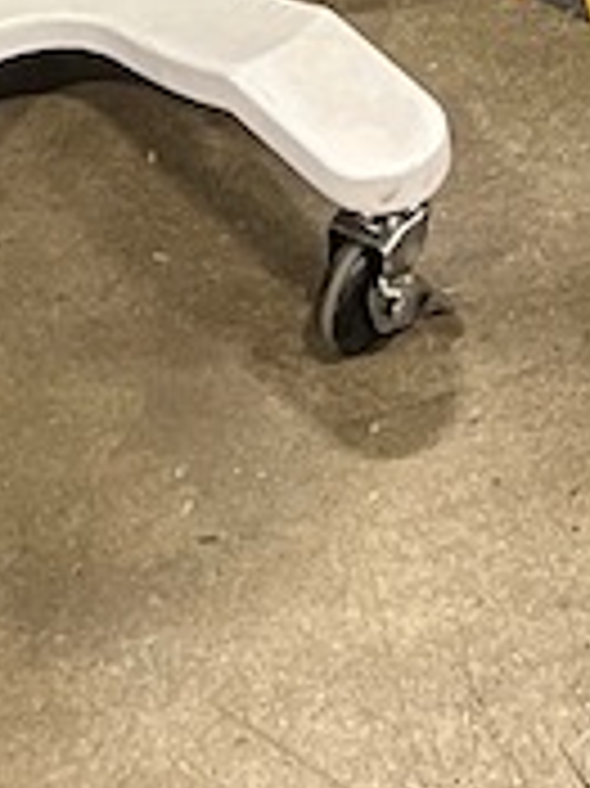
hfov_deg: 7.8
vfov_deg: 9.0
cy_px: -1319
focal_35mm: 190
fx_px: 4323
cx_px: 482
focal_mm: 5.1
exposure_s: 1/60
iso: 250
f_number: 1.6
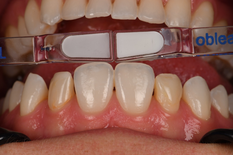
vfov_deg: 10.9
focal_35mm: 126
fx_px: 815
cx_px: 116
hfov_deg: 16.3
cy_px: 78
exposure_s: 1/160
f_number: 32
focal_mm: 105
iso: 200
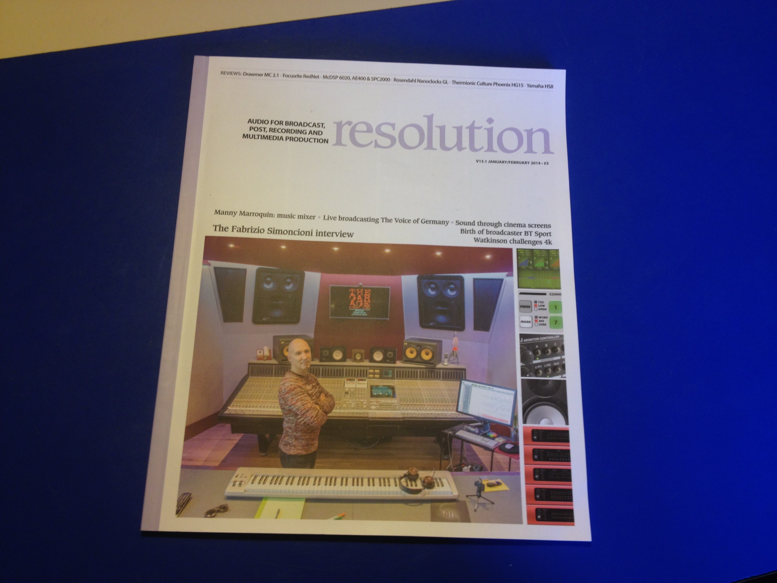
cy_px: 292
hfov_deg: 52.6
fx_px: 786
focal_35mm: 35
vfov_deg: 40.7
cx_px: 388
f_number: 2.4
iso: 50
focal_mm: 4.28
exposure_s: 1/20
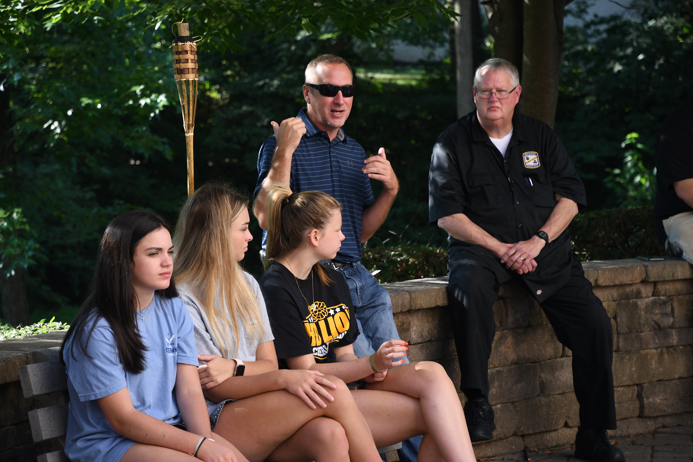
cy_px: 231
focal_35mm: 120
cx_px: 346
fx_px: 2310
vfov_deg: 11.4
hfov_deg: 17.1
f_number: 4.5
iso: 125
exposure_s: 1/125
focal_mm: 80
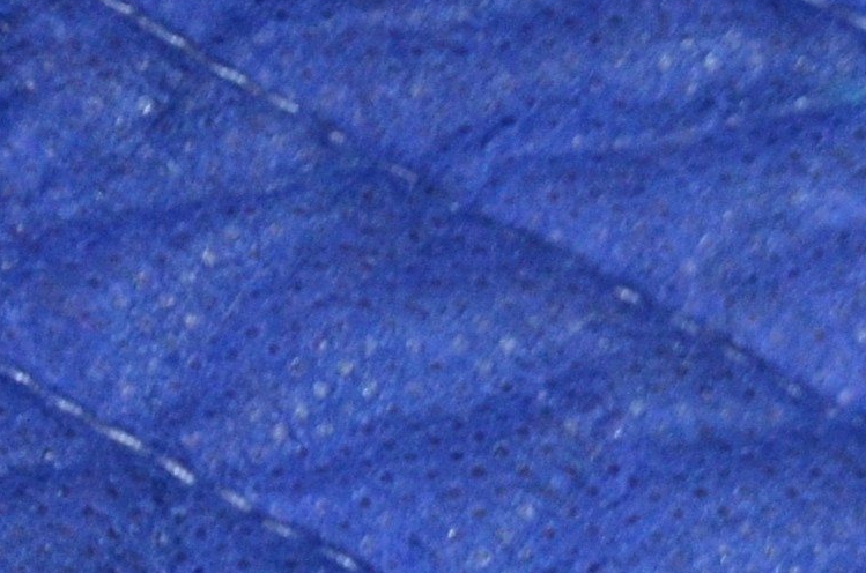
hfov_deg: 5.3
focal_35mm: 375
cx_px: 2346
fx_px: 9002
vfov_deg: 3.6
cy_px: 1726
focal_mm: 38
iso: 800
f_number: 4.2
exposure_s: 1/60
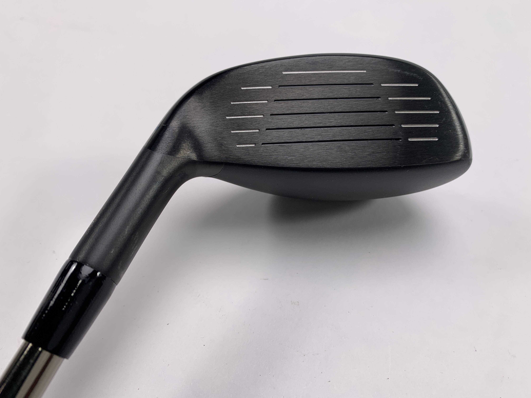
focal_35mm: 26
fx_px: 399
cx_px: 266
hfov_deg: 67.3
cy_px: 199
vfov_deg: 53.1
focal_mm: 4.25
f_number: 1.8
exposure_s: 1/260
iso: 25
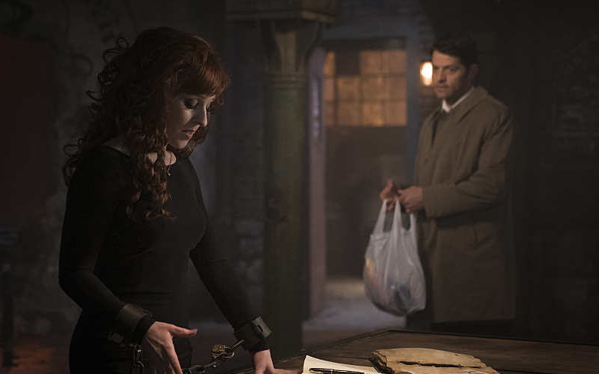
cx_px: 299
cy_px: 190
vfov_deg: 14.8
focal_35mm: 88
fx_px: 1436
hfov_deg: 23.6
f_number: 4
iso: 8000
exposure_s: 1/160
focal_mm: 86
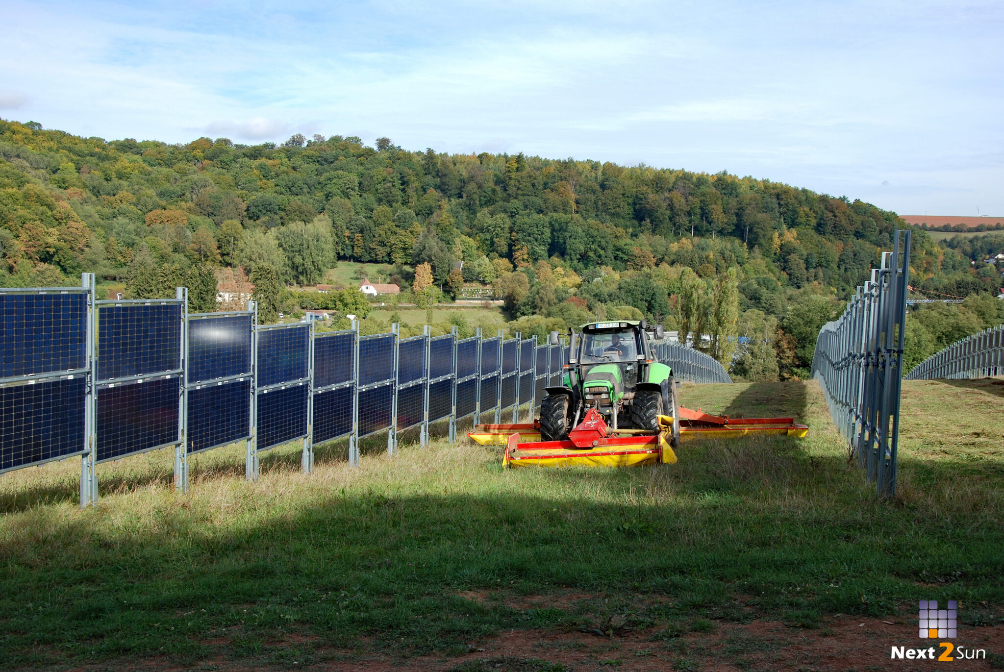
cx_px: 502
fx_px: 1047
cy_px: 336
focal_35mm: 38
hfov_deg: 51.2
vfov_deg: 35.6
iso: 200
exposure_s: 1/250
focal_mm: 25
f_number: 8
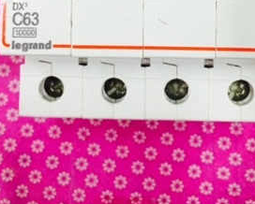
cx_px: 150
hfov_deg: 35.9
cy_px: -22
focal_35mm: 52
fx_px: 393
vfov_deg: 26.7
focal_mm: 4.15
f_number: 2.2
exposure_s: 1/33
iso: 80
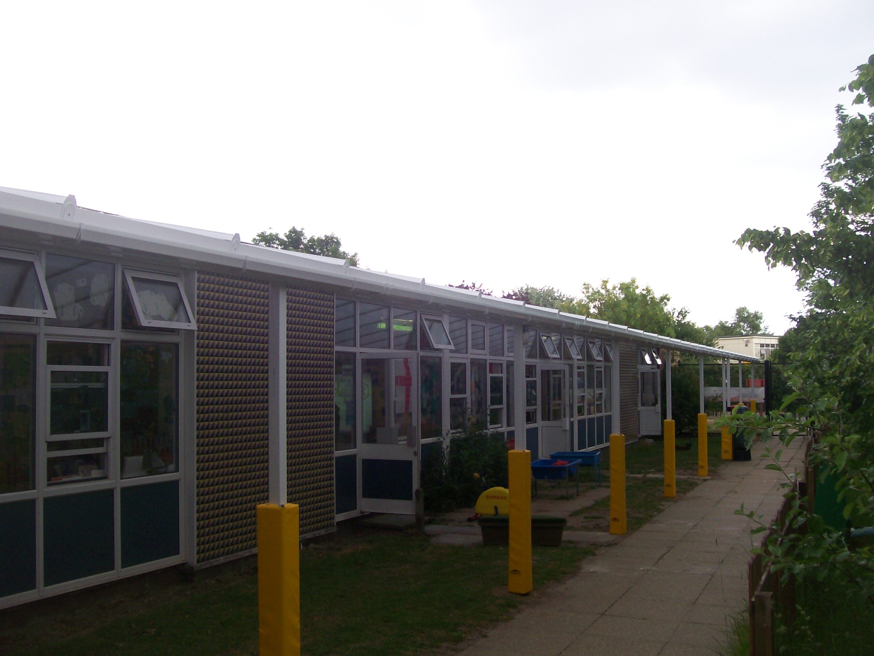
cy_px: 328
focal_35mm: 36
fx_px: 909
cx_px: 437
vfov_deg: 39.7
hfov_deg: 51.4
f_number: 2.7
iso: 80
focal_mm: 6
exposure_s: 1/176
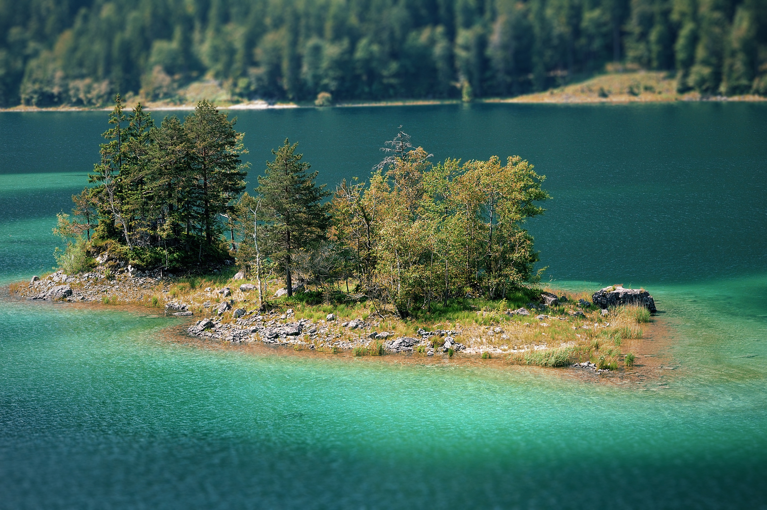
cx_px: 384
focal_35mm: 105
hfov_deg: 19.5
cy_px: 255
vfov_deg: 13.0
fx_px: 2235
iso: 200
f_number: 7.1
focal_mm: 70
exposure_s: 1/250
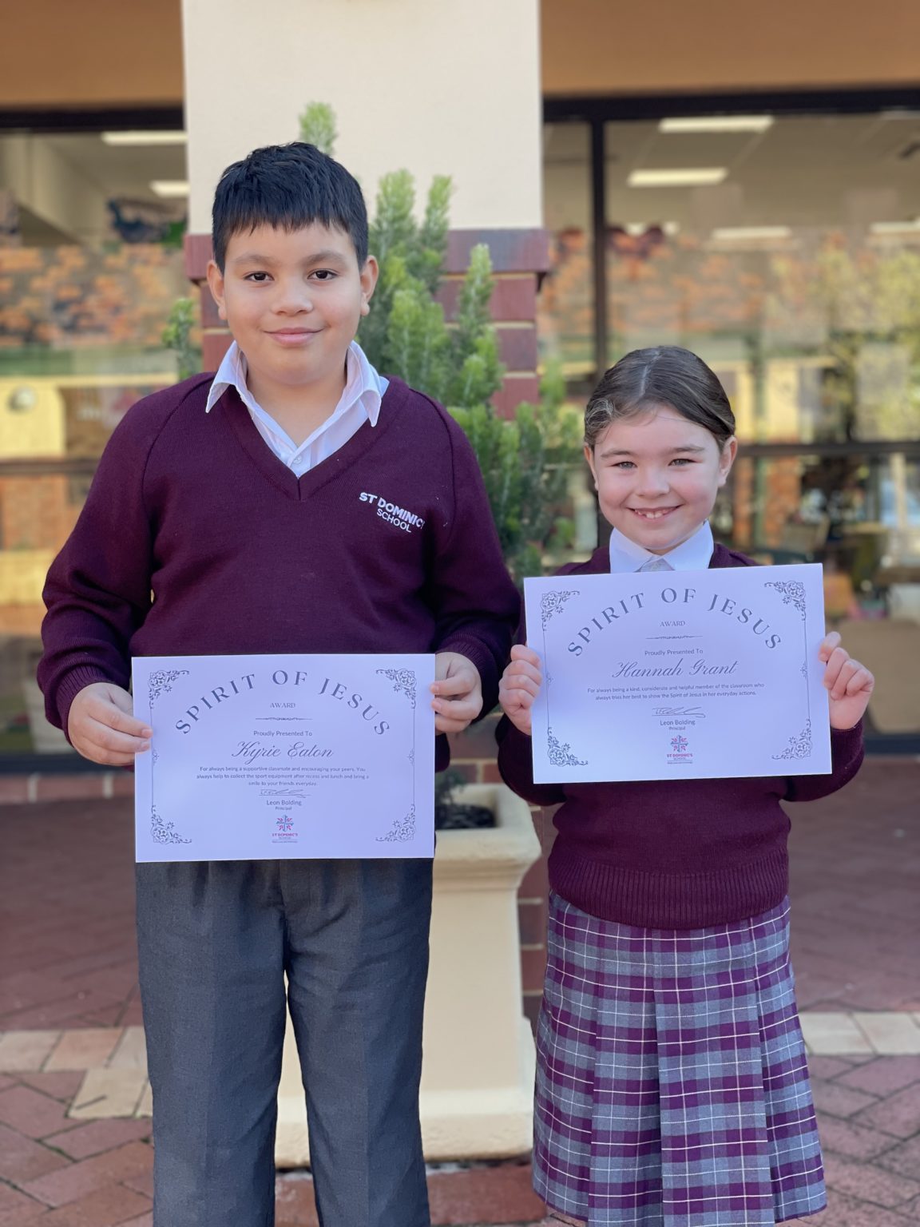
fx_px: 1843
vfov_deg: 36.8
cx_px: 460
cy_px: 614
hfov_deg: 28.0
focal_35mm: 52
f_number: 2
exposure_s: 1/122
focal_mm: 6
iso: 32
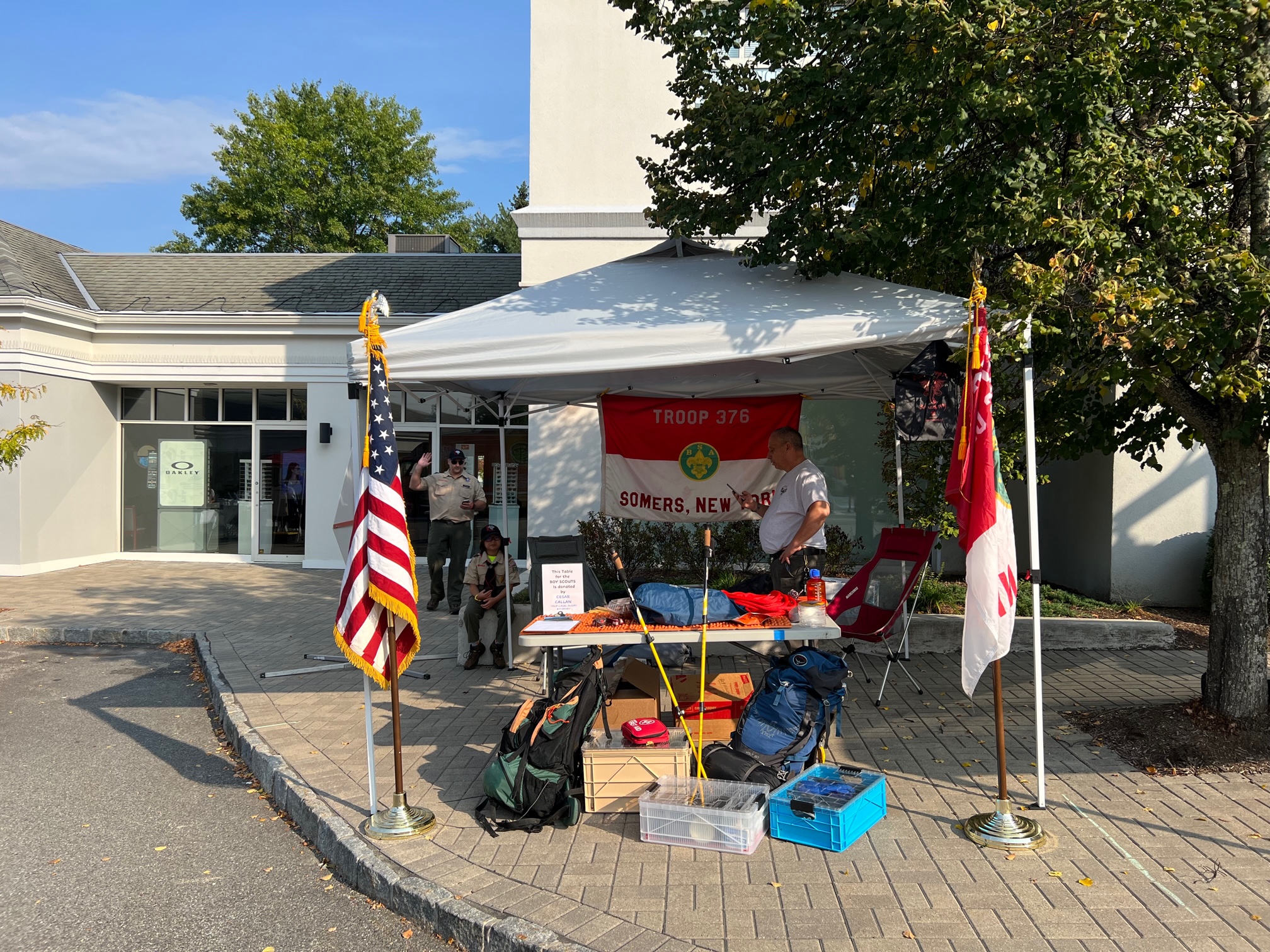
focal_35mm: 26
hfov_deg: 67.3
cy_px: 476
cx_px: 635
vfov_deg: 53.1
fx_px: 954
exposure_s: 1/3077
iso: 50
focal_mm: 5.7
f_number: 1.5
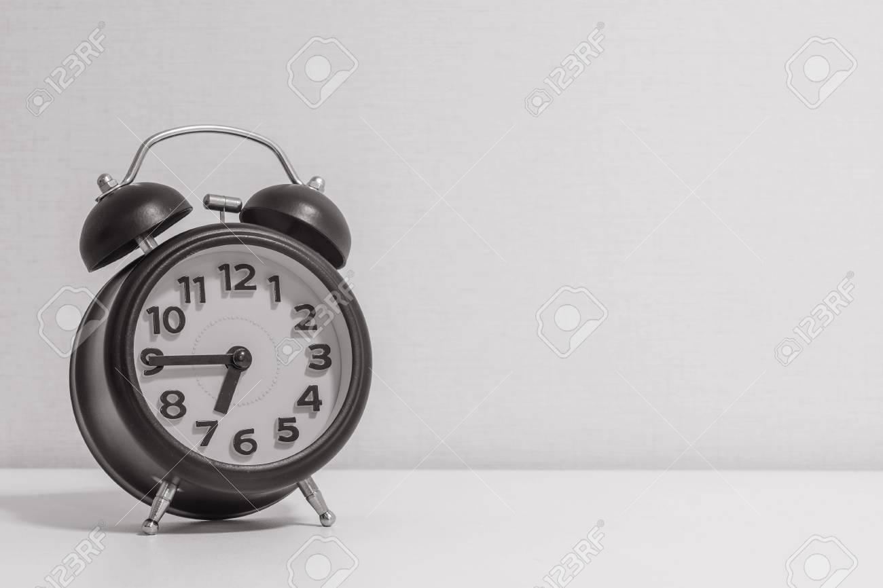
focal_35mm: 68
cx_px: 442
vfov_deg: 20.0
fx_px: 1667
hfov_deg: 29.7
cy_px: 294
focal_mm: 45.2
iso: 200
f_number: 11
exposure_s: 4
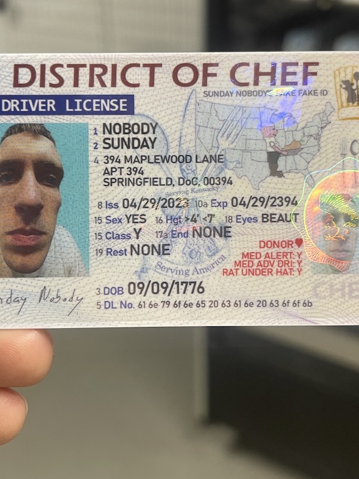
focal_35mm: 47
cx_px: 172
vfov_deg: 40.4
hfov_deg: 30.9
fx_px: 650
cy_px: 204
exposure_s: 1/60
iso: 100
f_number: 1.6
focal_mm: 5.1
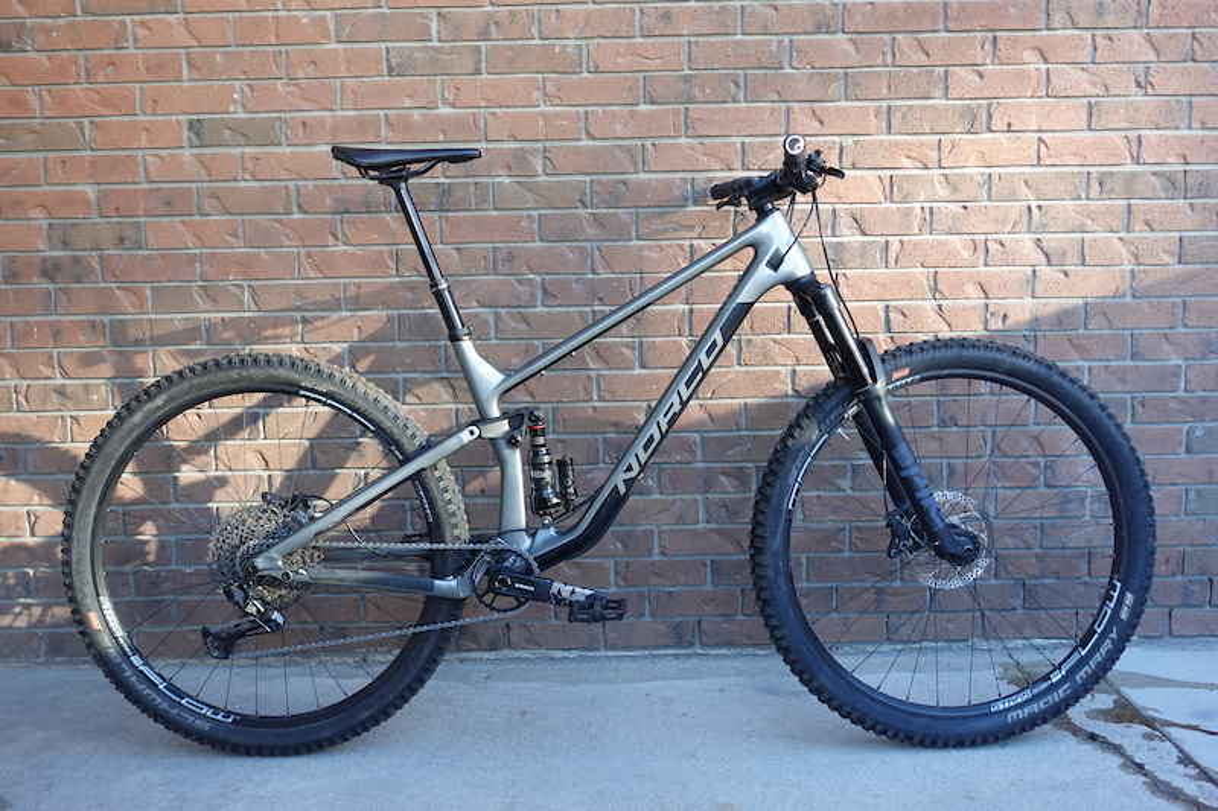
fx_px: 1421
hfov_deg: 46.4
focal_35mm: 42
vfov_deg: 31.9
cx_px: 609
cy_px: 406
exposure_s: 1/60
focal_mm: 16.08
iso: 125
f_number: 2.8
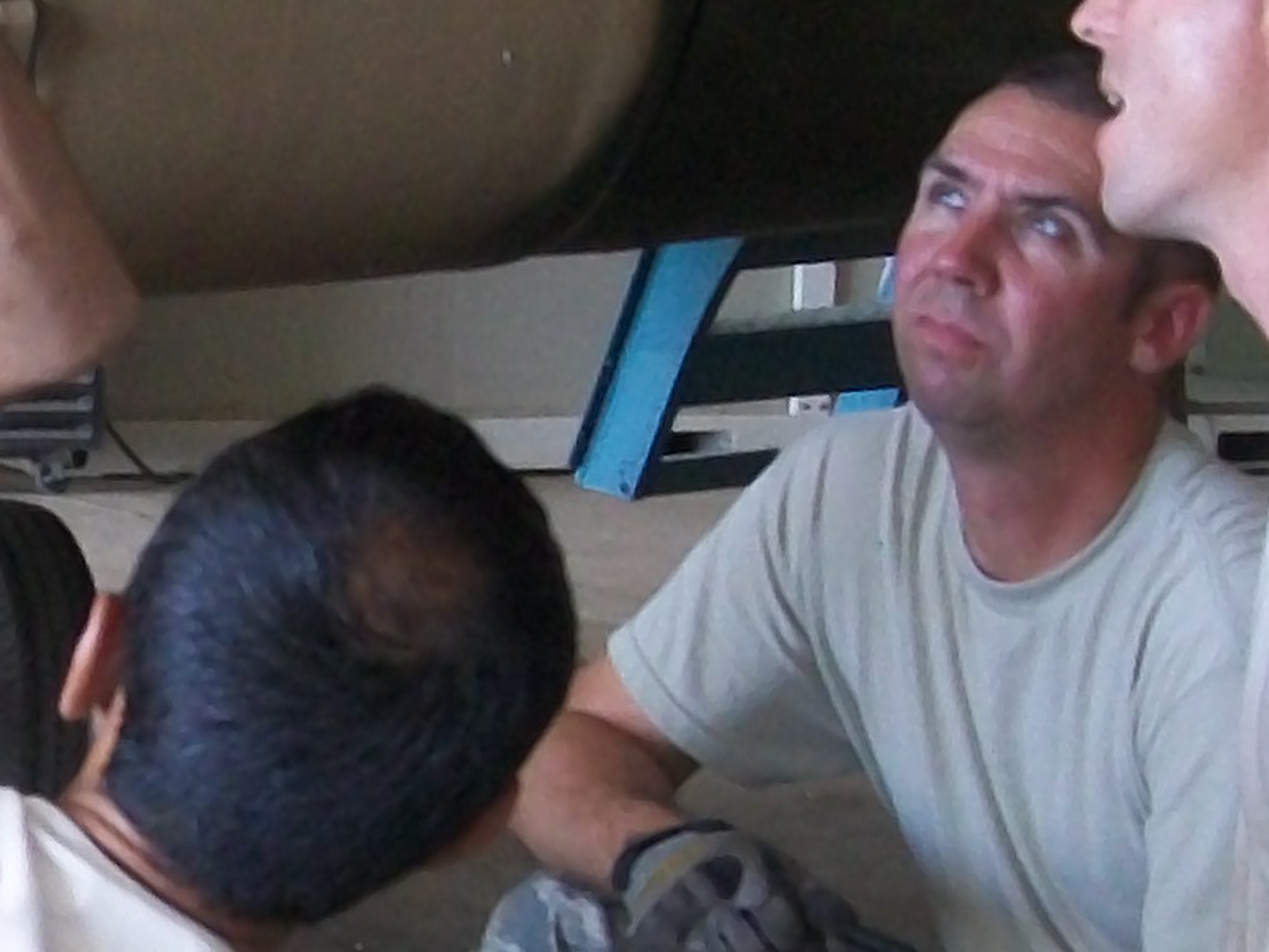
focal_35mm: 130
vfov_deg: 11.4
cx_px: -311
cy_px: 821
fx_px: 4767
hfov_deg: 14.6
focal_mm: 6.1
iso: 160
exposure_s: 1/60
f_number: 2.7
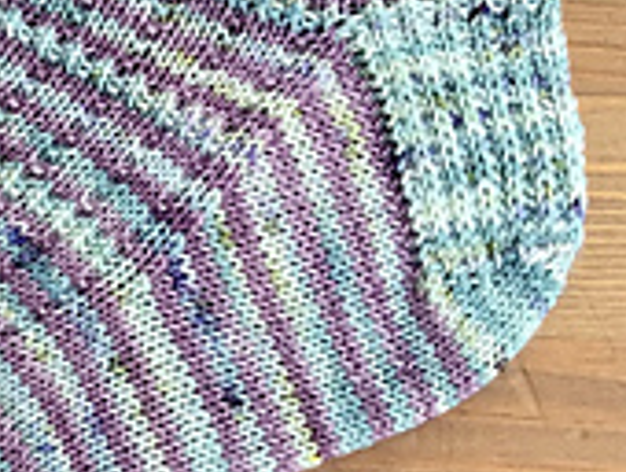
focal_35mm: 91
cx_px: -88
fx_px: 1648
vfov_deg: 16.3
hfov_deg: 20.4
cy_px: 227
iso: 25
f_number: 2.4
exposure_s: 1/599
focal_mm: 3.3
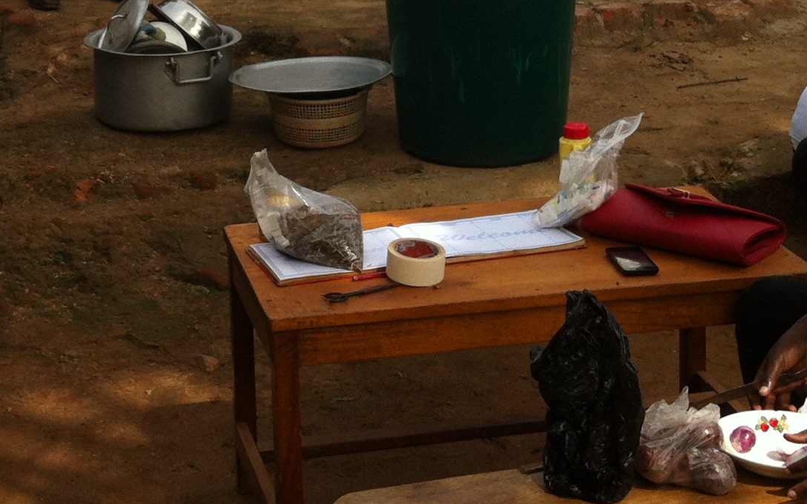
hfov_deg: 23.5
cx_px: 285
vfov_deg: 14.1
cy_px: -185
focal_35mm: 88
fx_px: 1936
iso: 80
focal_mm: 3.85
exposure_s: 1/887
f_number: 2.8
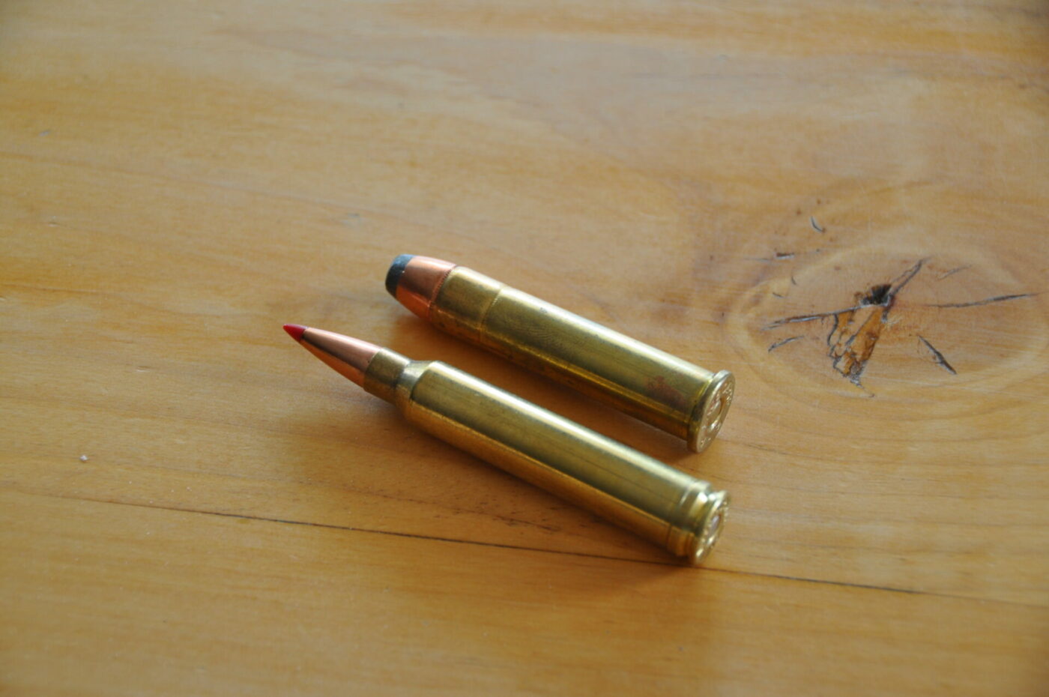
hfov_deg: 20.9
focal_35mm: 98
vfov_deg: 14.0
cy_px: 348
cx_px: 524
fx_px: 2838
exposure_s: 1/80
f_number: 5
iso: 400
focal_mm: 65
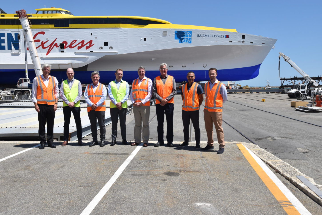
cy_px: 108
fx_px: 295
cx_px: 161
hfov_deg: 57.2
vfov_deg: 40.0
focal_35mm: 33
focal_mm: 22
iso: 400
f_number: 6.3
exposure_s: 1/2000
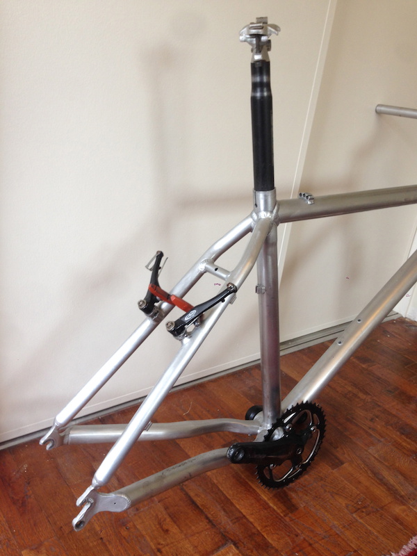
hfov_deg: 42.9
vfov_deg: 55.4
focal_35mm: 33
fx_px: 530
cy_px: 278
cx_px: 208
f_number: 2.4
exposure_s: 1/20
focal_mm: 4.12
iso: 50
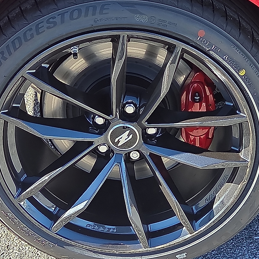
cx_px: 136
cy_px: 121
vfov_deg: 17.2
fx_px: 855
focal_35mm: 101
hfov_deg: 17.2
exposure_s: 1/345
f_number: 1.8
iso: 25
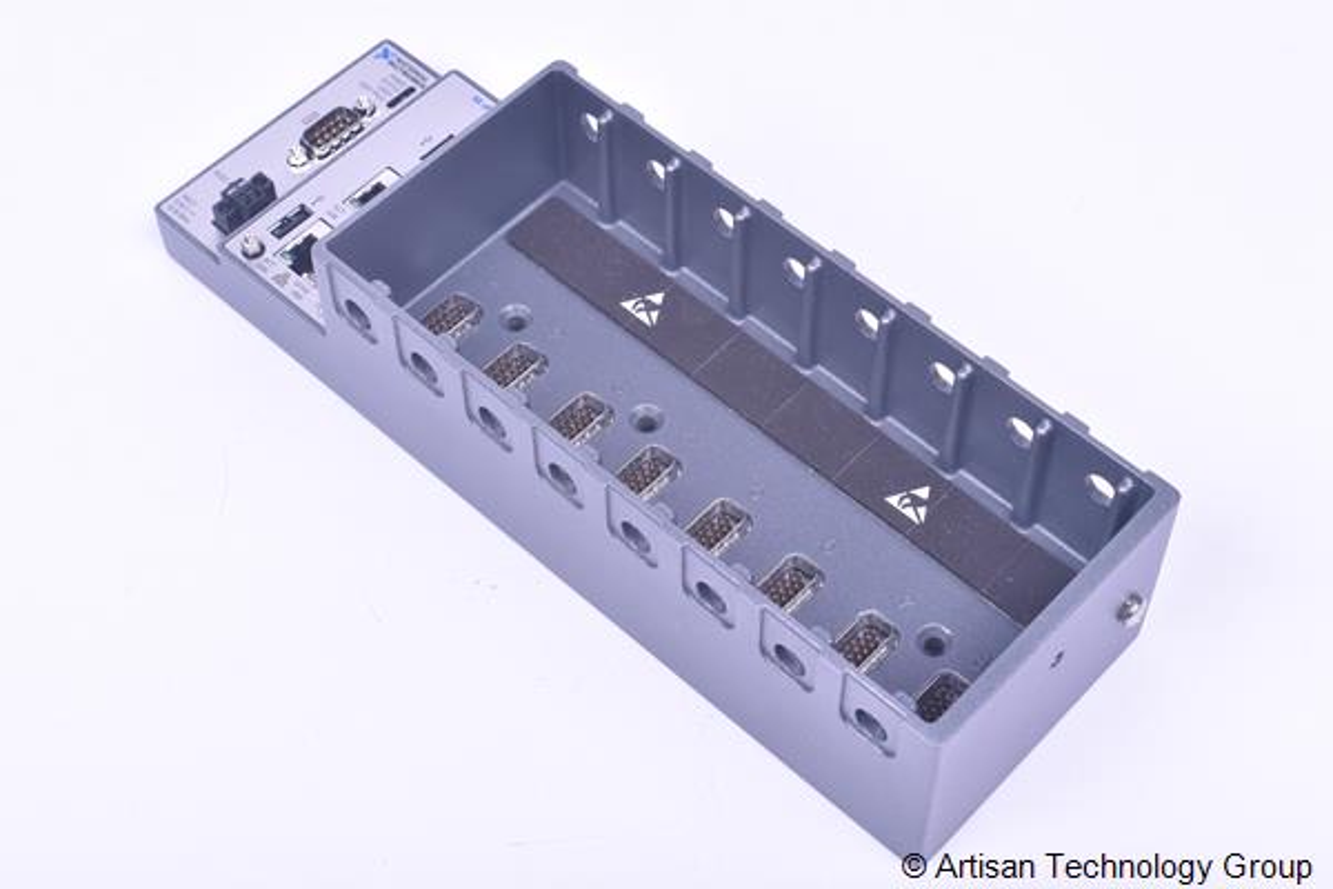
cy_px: 444
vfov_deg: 25.8
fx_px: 1944
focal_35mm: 52
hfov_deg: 37.9
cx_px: 666
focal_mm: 35
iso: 200
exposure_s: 1/200
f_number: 10
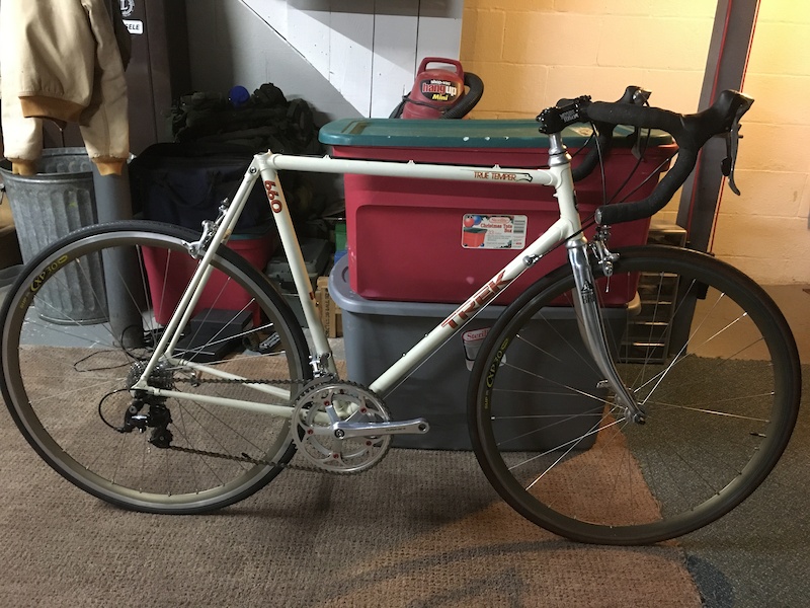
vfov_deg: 48.2
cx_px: 405
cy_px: 304
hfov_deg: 61.7
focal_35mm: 29
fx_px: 679
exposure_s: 1/15
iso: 250
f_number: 2.2
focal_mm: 4.15
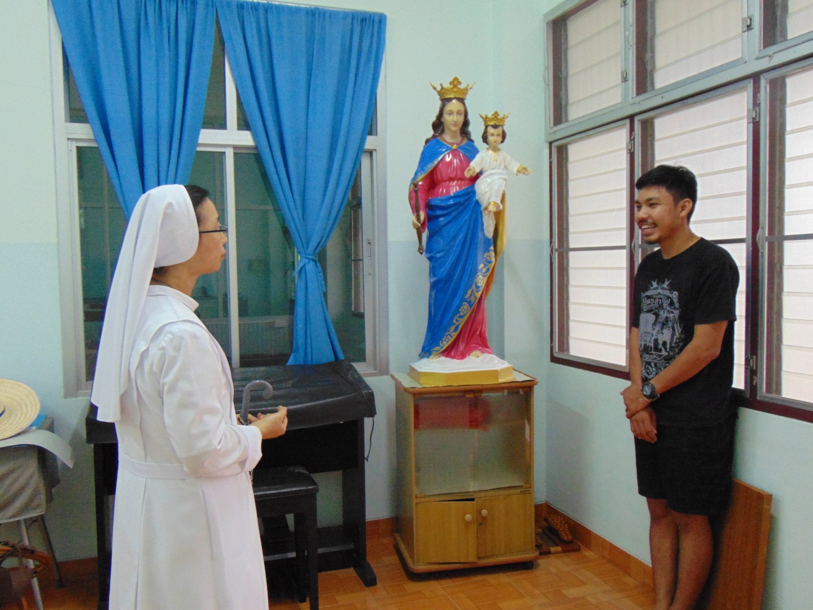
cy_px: 305
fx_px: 705
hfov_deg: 60.0
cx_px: 406
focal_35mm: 30
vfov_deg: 46.8
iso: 400
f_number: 3.1
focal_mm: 5.4
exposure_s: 1/25
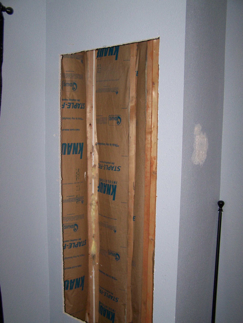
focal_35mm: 38
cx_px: 122
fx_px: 355
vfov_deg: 48.9
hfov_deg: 37.8
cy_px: 162
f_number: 2.8
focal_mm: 6.3
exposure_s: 1/60
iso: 160
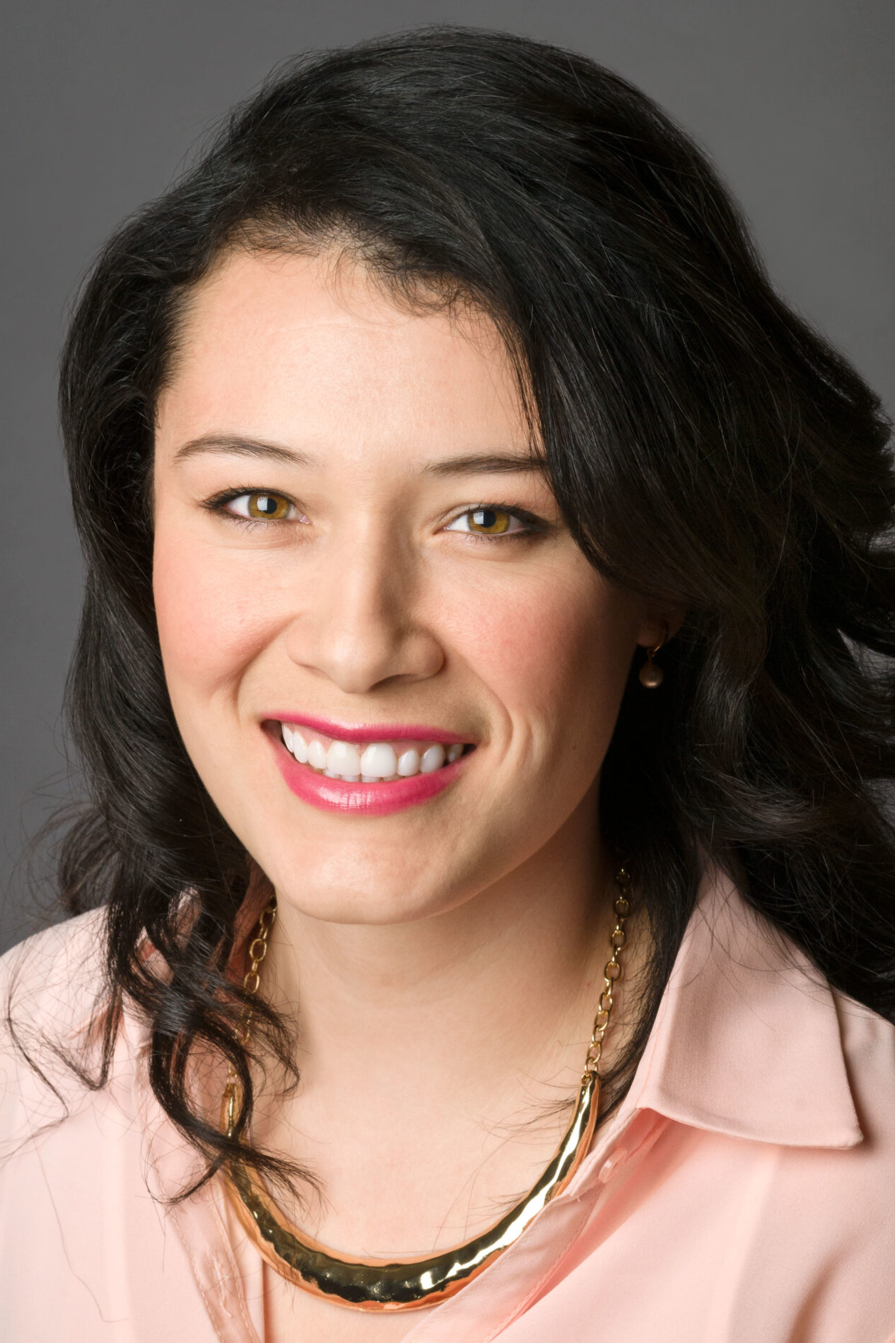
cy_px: 724
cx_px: 459
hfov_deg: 9.9
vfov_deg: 14.8
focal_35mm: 139
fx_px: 5165
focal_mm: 85
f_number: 13
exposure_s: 1/125
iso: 400
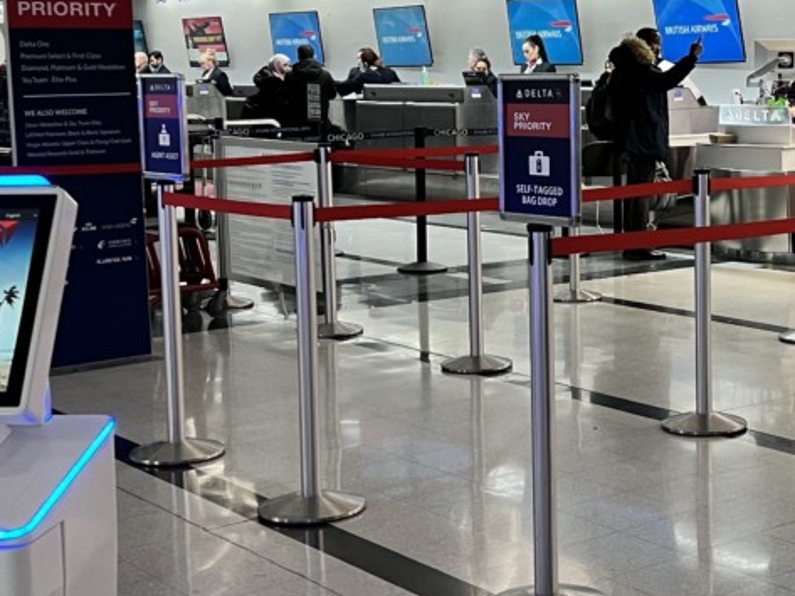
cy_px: 230
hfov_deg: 28.7
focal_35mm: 66
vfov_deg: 22.2
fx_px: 1516
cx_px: 635
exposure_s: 1/60
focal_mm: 5.7
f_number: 1.5
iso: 125
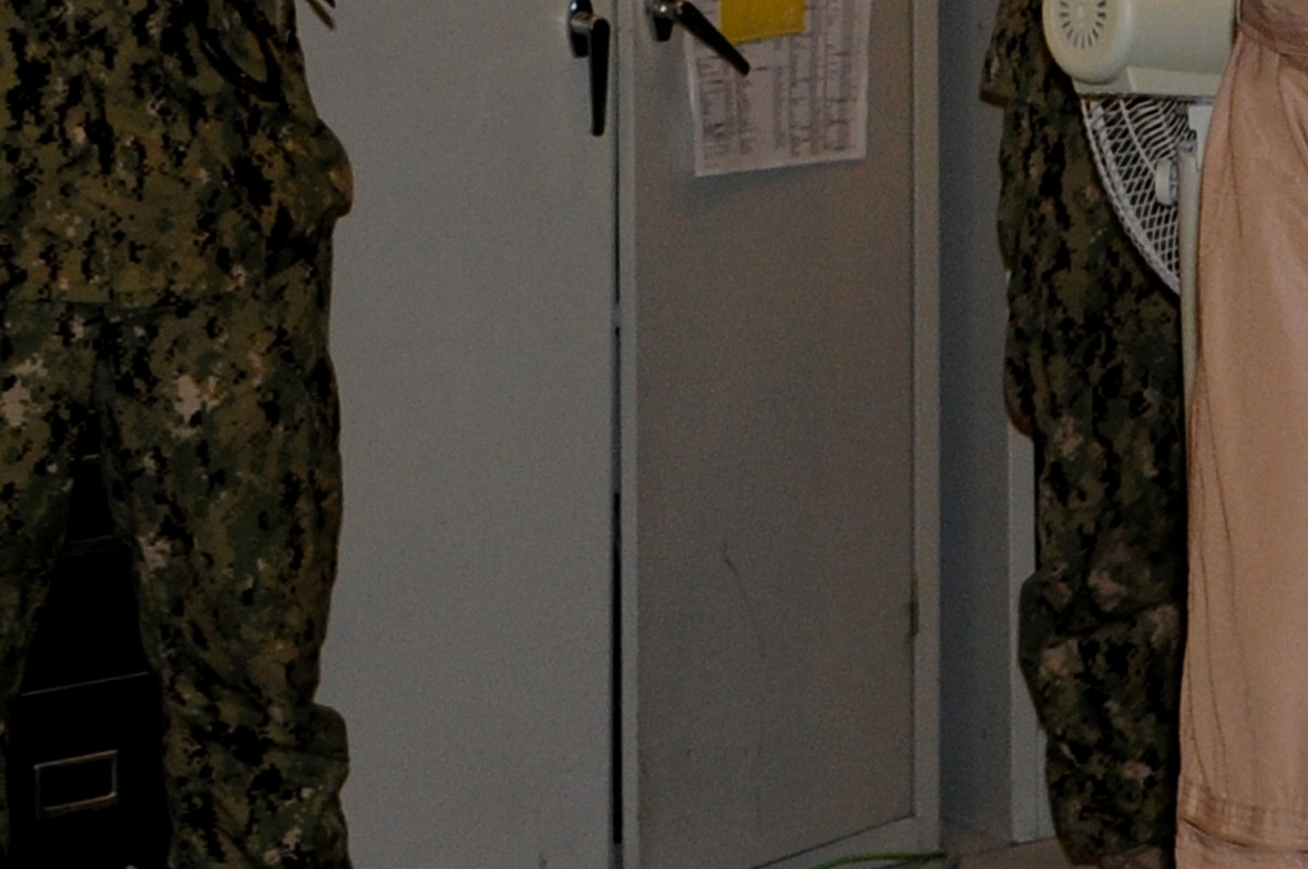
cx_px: -106
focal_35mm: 109
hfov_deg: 18.1
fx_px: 3956
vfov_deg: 12.3
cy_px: -76
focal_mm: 20
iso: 400
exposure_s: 1/60
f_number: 4
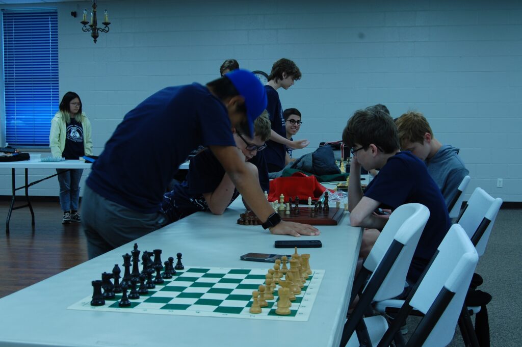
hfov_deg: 42.4
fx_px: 674
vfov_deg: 28.9
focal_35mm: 46
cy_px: 174
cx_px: 261
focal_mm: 31
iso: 200
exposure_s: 1/8
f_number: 8
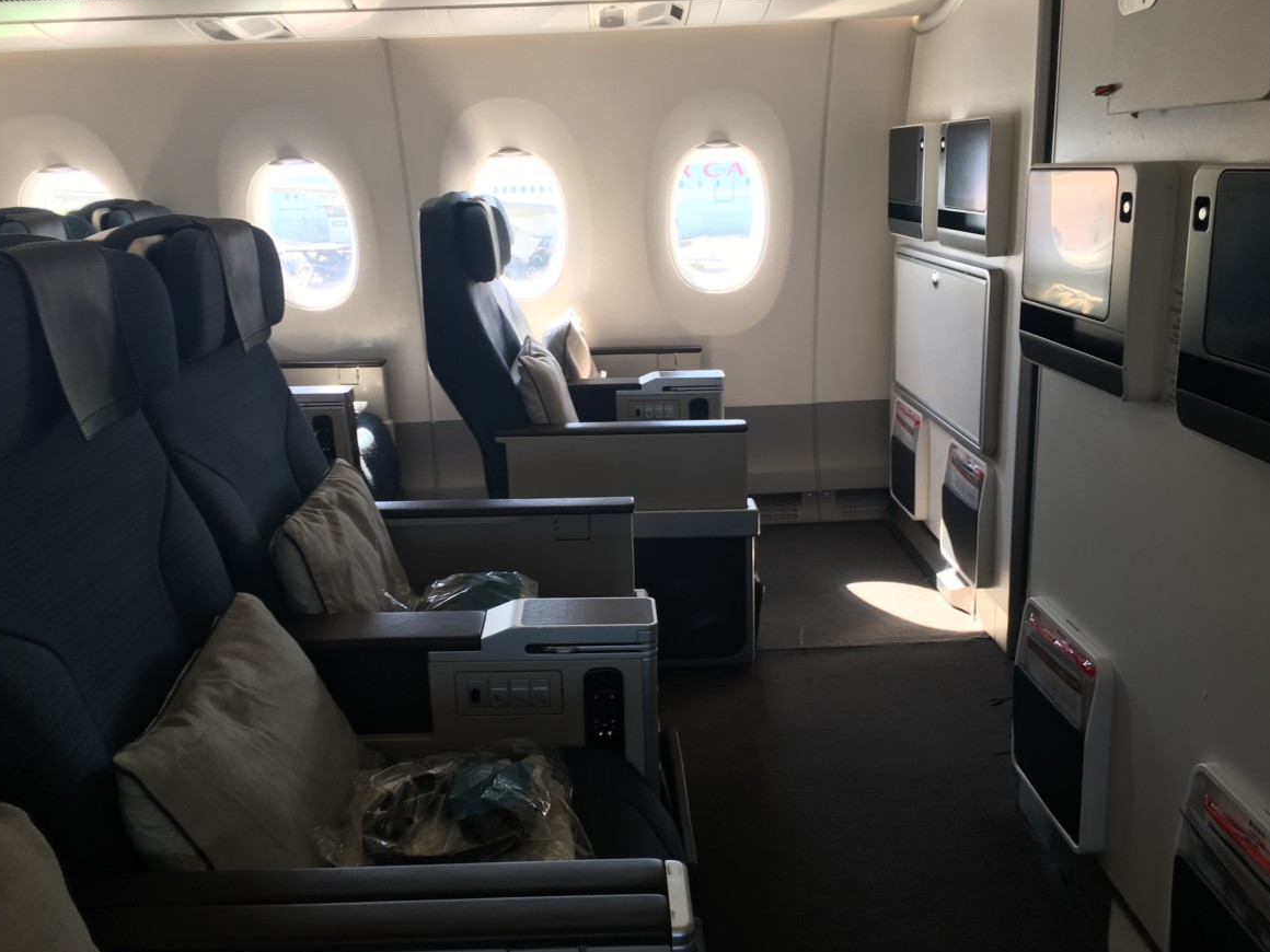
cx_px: 647
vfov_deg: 46.8
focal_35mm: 30
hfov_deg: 60.0
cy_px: 472
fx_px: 1101
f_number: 2.2
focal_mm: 4.15
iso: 25
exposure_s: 1/50
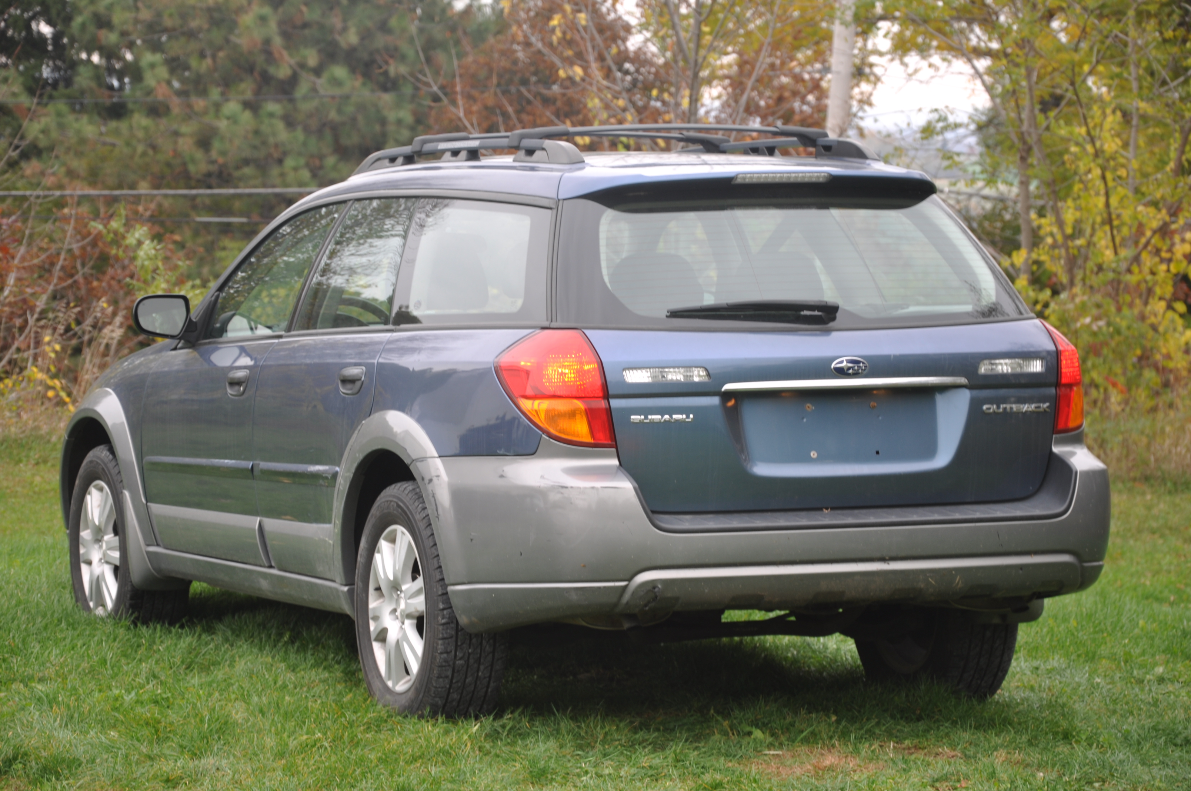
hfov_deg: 16.1
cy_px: 396
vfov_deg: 10.7
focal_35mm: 128
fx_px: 4213
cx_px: 596
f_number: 5.6
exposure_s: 1/13
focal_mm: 85
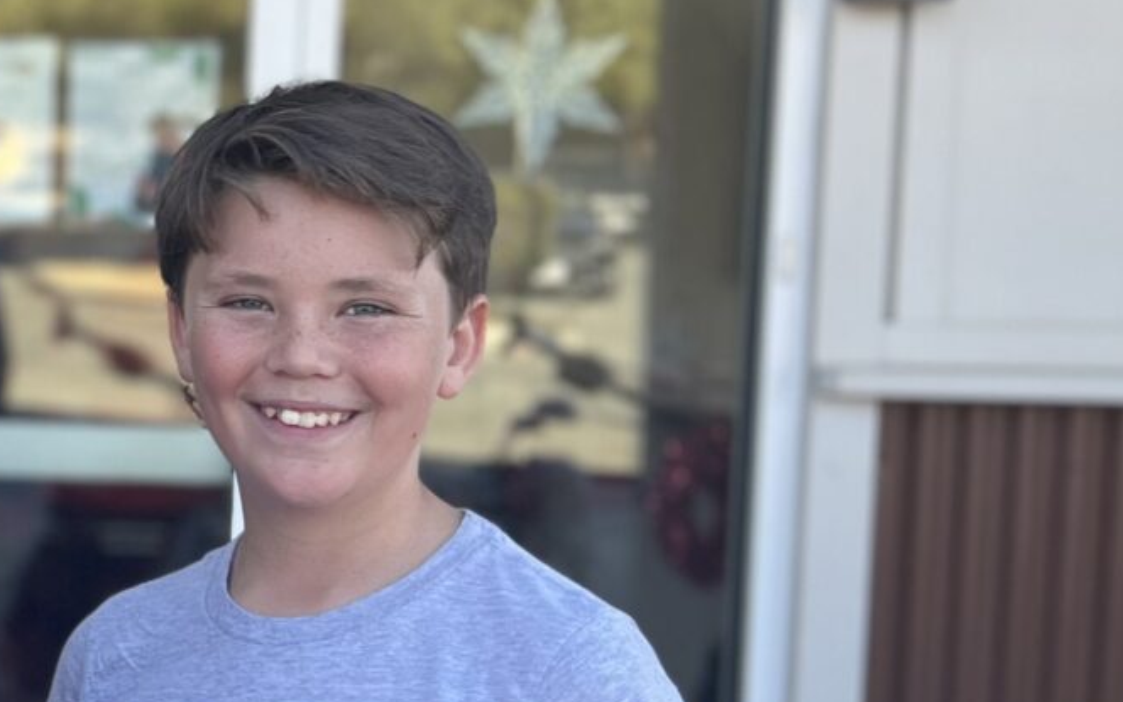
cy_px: 347
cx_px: -592
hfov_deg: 20.6
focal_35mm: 85
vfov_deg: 15.4
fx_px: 2601
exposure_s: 1/431
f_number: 1.5
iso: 50
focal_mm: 5.7
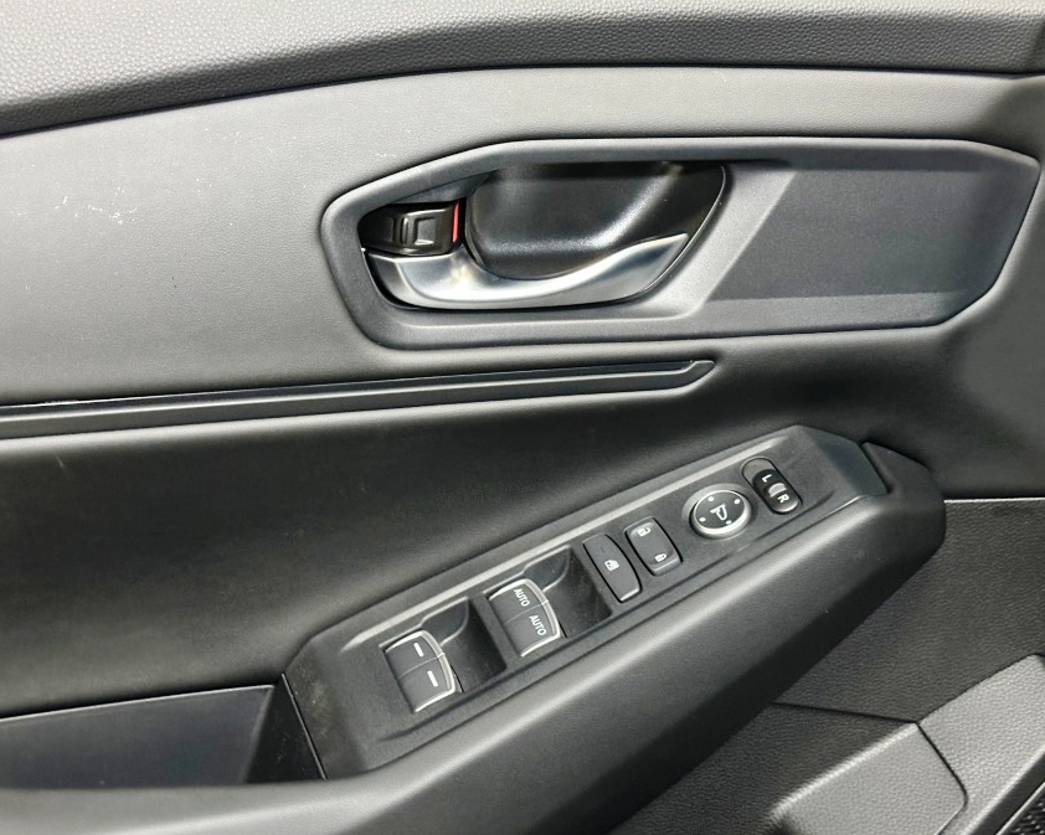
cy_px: 407
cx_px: 580
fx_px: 1762
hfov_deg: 33.0
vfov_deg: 26.7
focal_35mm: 57
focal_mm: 6.86
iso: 640
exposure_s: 1/24
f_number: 1.78
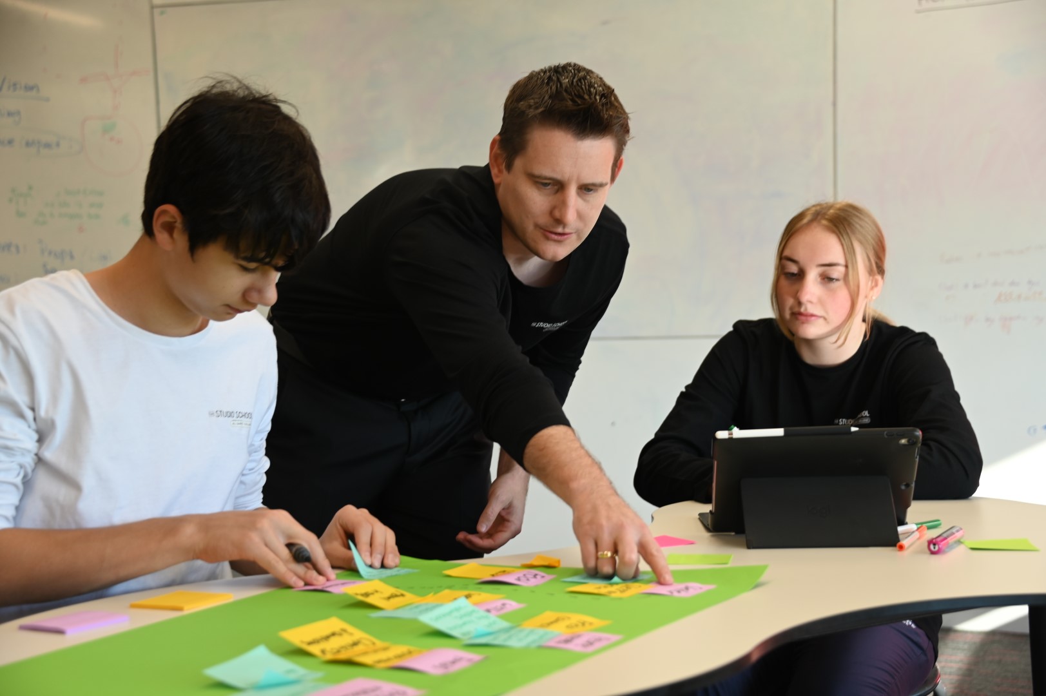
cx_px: 523
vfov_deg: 21.9
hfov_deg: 32.4
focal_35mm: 62
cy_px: 348
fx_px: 1800
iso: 400
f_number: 4.8
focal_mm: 62
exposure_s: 1/80
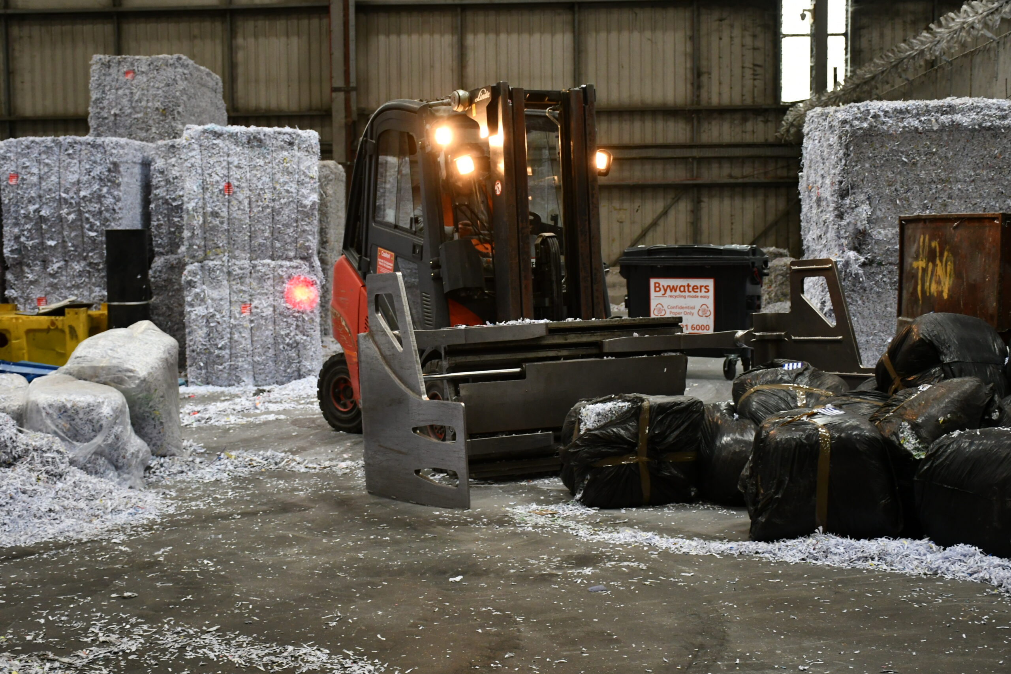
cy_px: 337
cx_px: 506
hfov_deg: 38.2
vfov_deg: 26.0
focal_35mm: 52
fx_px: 1460
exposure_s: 1/125
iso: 1400
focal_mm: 35
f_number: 4.2
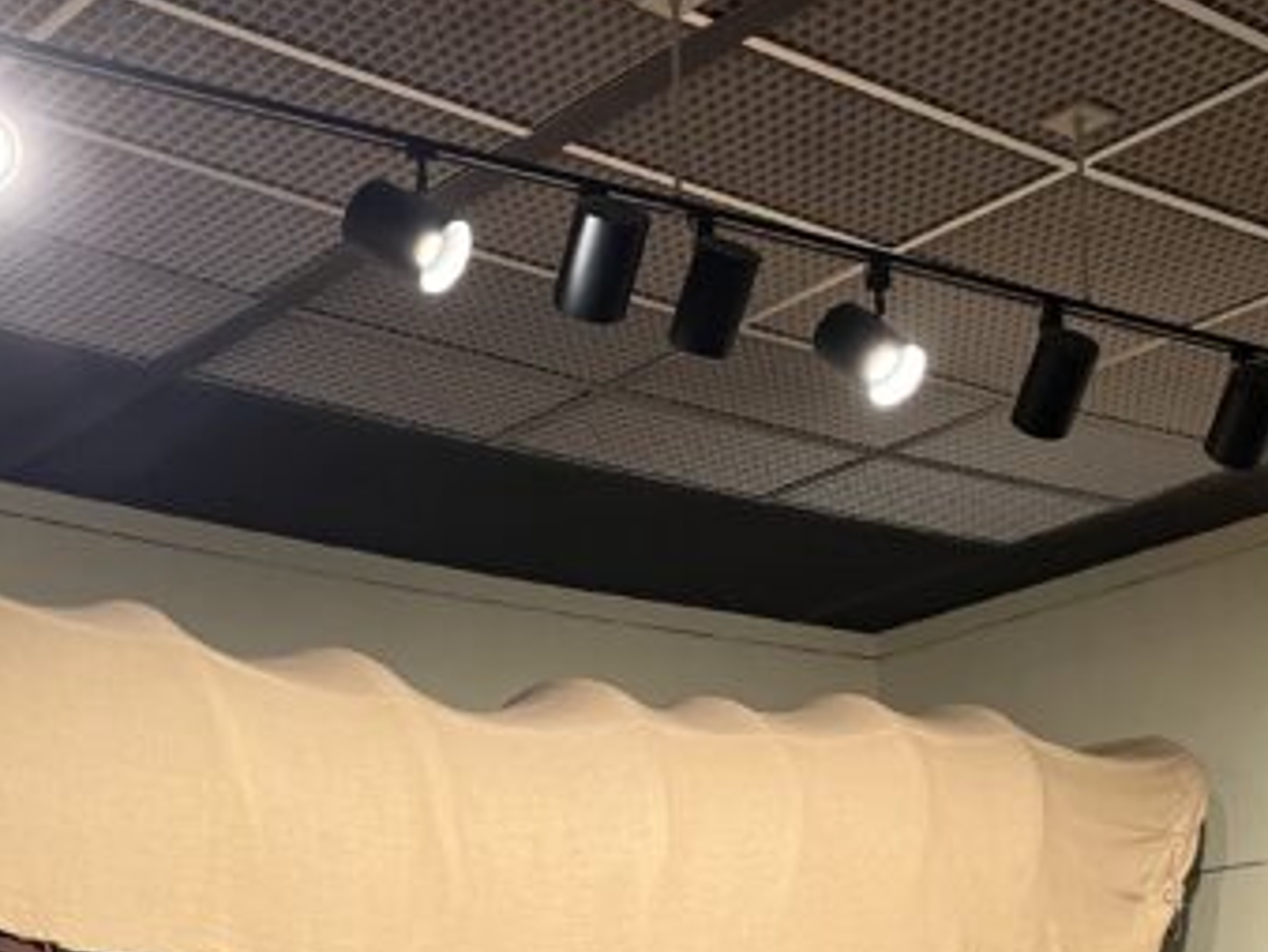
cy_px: 915
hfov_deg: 32.4
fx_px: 2163
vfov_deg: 23.9
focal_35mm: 59
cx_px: 413
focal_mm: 5.1
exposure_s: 1/50
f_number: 1.6
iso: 500
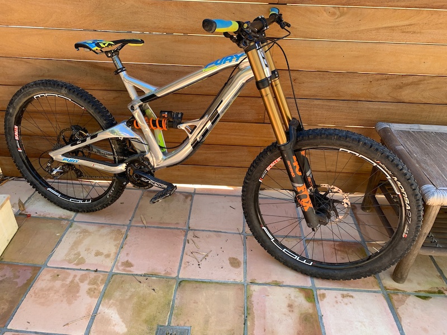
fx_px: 336
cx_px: 224
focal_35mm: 26
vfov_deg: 53.1
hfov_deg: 67.3
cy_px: 168
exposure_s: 1/122
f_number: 1.8
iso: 25
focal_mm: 4.25
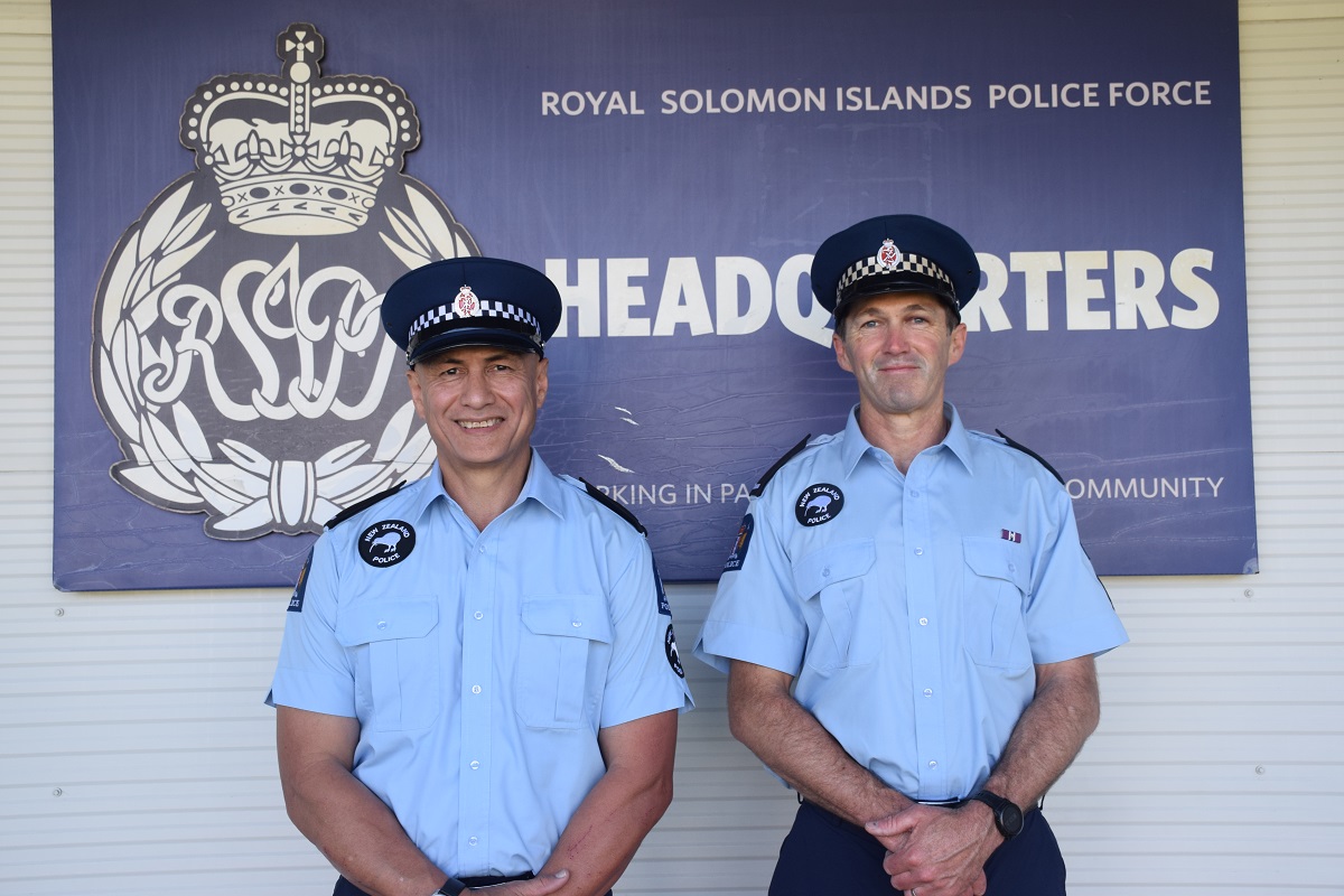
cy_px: 448
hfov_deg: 47.9
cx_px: 672
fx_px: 1512
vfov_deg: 33.0
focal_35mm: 40
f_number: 7.1
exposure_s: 1/160
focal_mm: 27
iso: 400
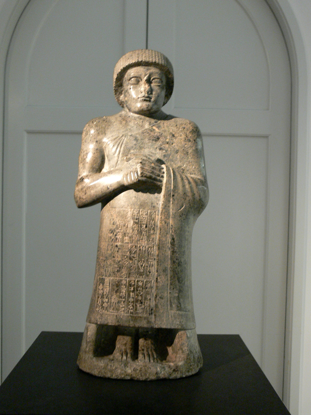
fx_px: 515
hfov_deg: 33.6
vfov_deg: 43.9
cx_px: 156
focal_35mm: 43
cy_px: 208
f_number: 2.8
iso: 200
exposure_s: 1/5
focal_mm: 8.9
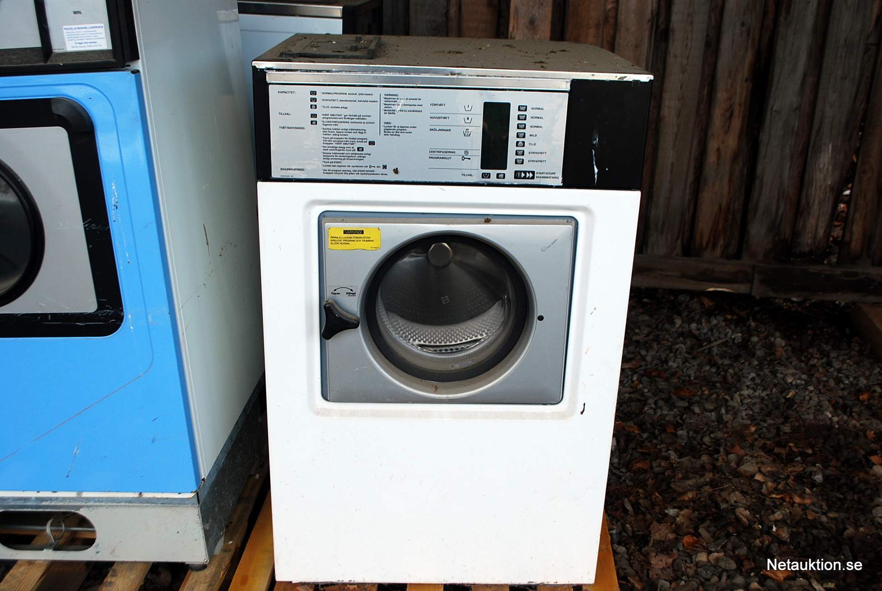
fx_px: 883
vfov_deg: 37.0
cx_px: 441
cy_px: 296
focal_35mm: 36
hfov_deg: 53.1
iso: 200
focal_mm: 24
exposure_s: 1/125
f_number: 5.6
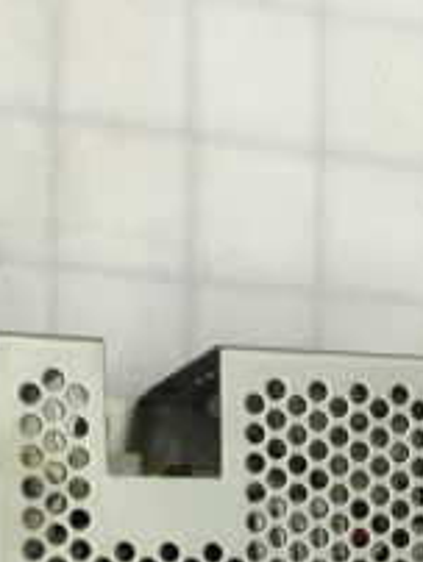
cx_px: 106
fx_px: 1398
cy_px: 696
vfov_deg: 21.0
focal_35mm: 86
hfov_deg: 17.1
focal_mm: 4.15
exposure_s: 1/30
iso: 50
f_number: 2.2
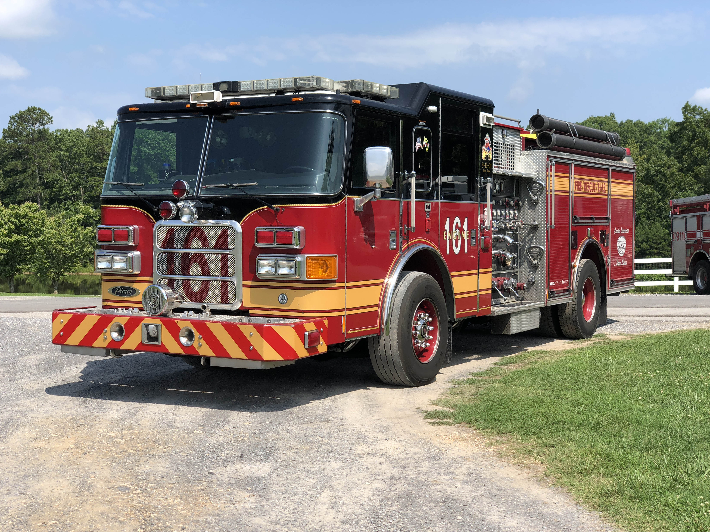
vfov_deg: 28.0
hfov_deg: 36.8
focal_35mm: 52
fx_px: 1067
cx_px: 355
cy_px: 266
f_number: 2.4
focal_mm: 6
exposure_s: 1/857
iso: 16
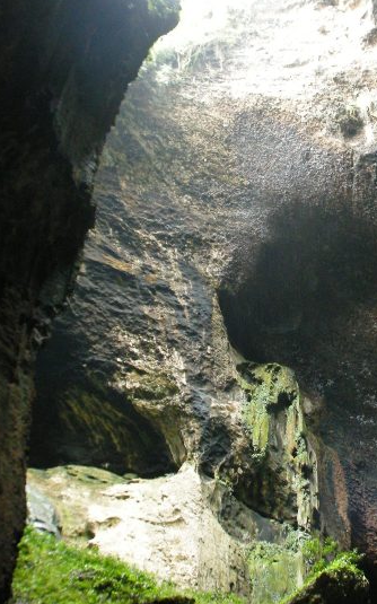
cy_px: 226
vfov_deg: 28.9
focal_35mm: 71
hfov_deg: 18.2
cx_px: 301
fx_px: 1168
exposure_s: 1/9.6
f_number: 2.7
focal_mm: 7.5
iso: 165
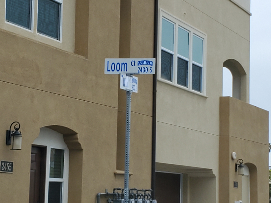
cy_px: 102
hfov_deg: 67.3
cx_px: 136
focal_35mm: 26
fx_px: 204
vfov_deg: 53.1
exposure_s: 1/531
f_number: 2.4
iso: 50
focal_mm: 4.3
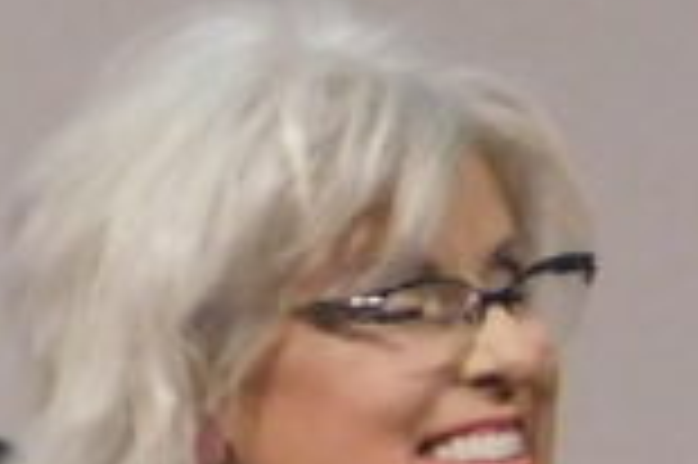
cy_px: 829
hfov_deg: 2.2
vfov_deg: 1.5
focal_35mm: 921
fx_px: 17838
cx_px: 856
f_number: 5
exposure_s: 1/20
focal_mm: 23.7
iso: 800
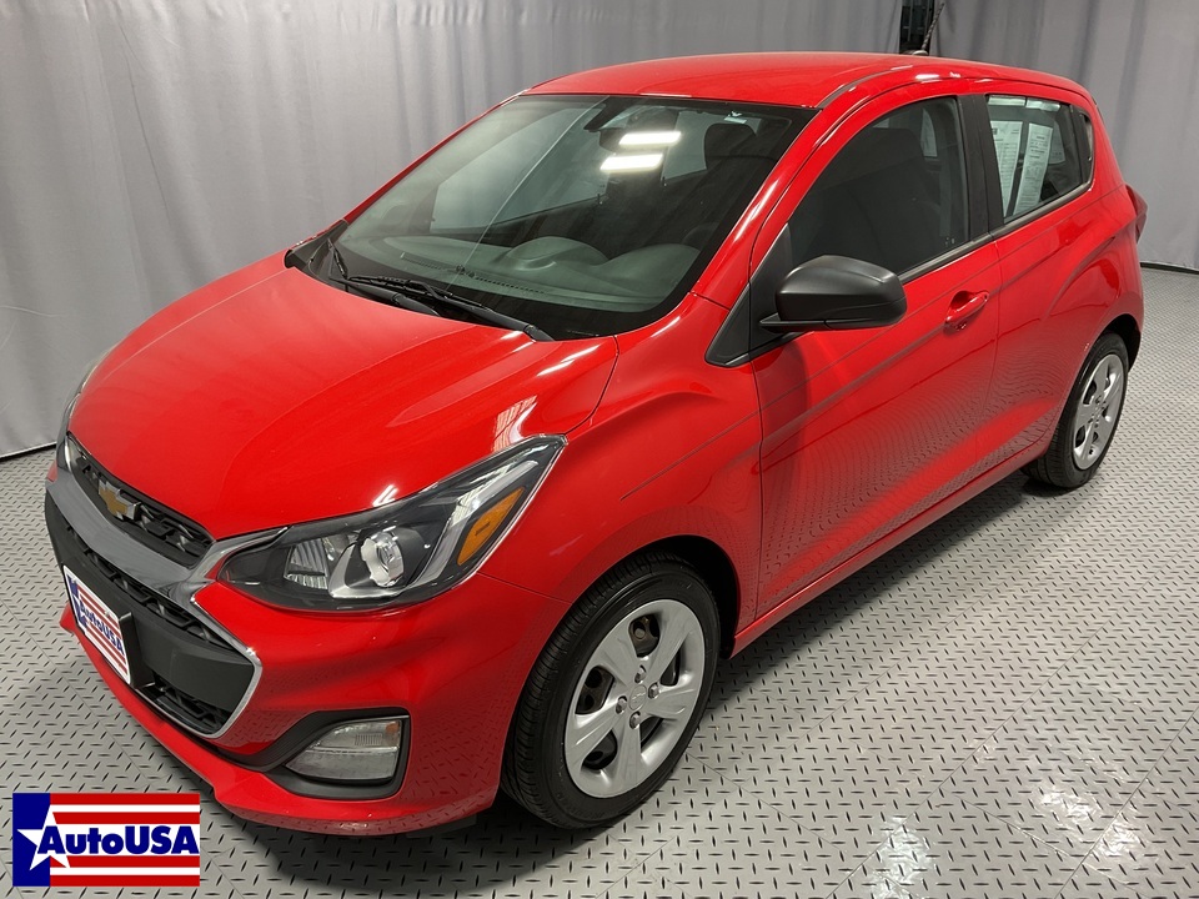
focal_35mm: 29
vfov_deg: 48.2
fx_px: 1004
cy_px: 450
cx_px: 600
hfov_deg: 61.7
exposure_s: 1/60
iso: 40
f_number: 1.8
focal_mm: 3
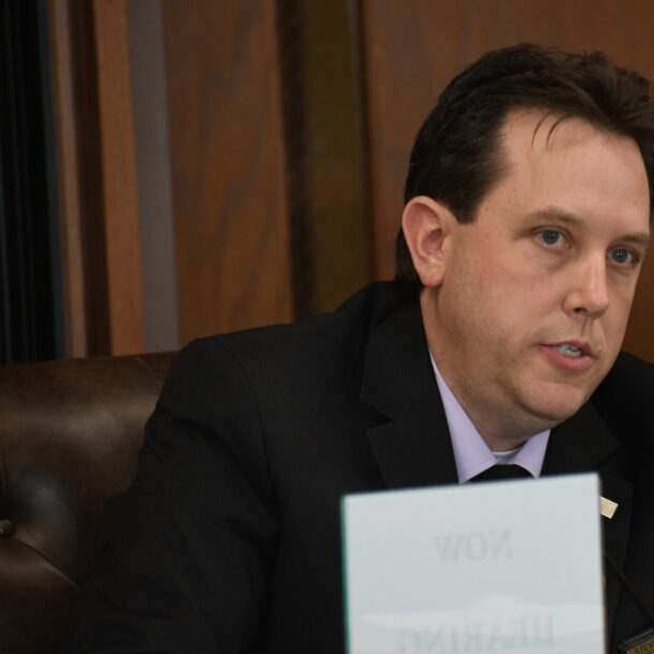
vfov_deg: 3.7
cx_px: 497
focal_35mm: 469
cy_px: 323
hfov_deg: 3.7
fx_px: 10025
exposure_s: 1/80
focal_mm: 220
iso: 1400
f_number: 5.6
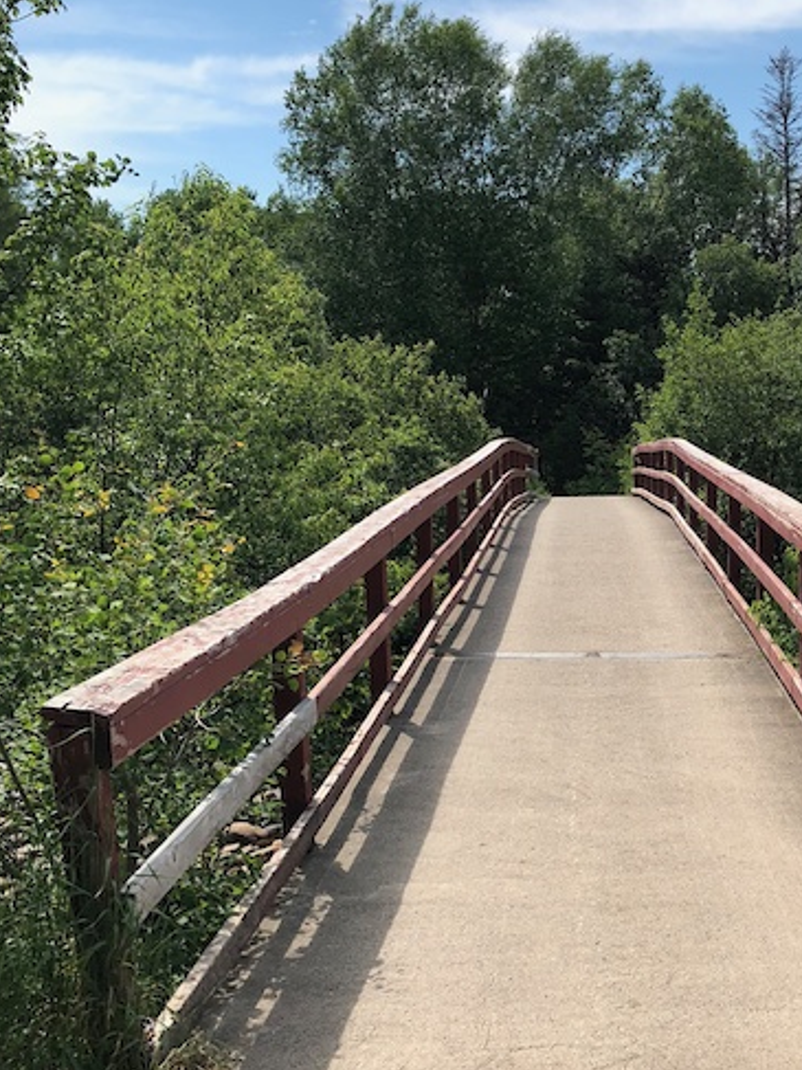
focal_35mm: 46
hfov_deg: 30.8
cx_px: 628
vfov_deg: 41.2
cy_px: 595
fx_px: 1422
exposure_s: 1/2088
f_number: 1.8
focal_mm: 3.99
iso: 20
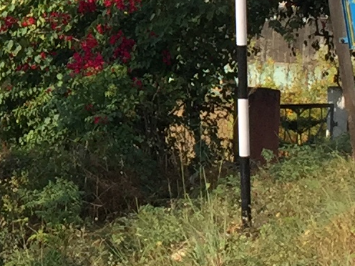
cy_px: -74
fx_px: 1959
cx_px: -222
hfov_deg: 9.9
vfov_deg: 7.7
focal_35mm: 191
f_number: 2.2
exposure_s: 1/1412
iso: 32
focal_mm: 4.15
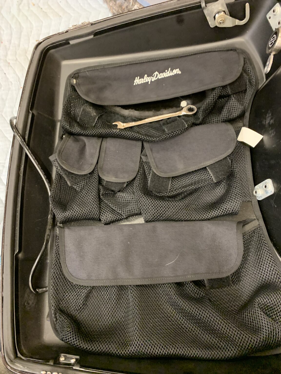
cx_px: 140
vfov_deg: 67.3
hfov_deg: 53.1
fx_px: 281
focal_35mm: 26
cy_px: 187
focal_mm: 4.25
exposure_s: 1/30
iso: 640
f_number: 1.8
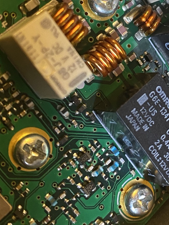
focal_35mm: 70
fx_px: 456
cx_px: 170
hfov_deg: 20.3
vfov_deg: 27.7
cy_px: 87
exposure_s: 1/40
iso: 500
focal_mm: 4.25
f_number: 1.8
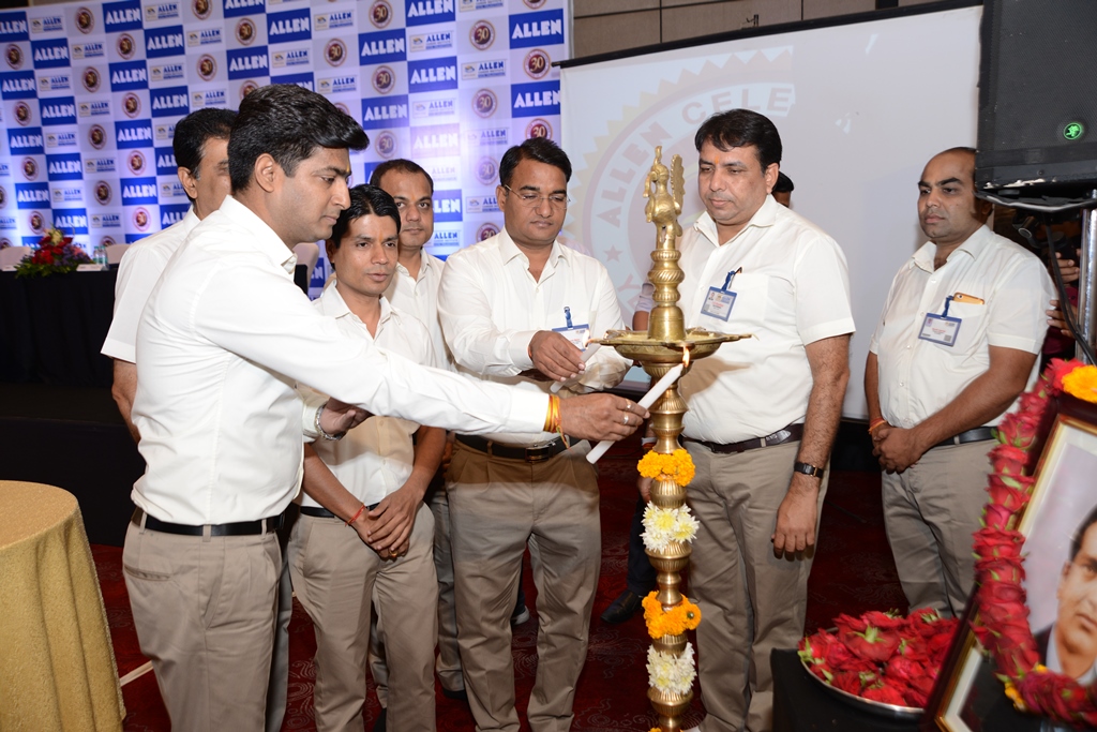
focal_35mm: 32
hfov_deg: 58.7
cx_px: 548
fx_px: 975
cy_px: 366
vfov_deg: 41.1
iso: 400
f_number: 5.6
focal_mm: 32
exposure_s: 1/125
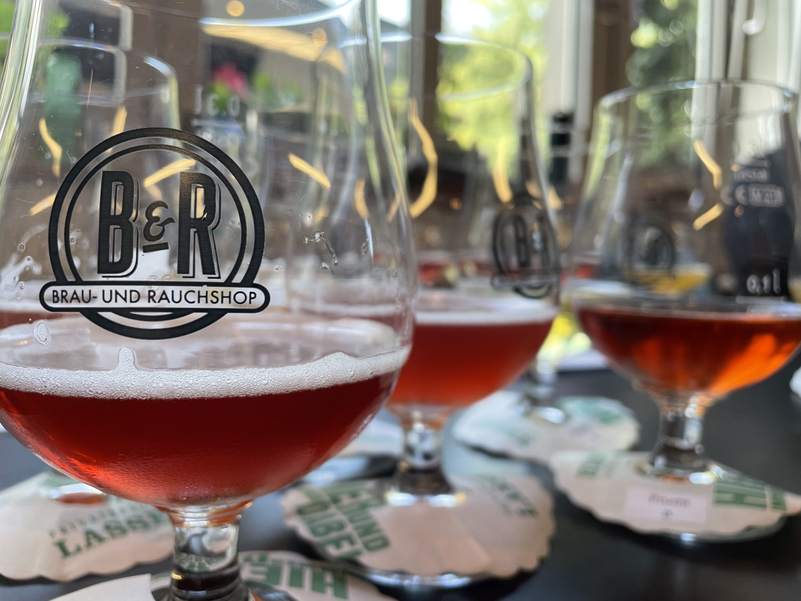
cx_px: 400
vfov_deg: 53.1
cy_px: 300
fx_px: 602
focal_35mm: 26
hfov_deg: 67.3
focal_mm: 4.2
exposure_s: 1/100
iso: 64
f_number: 1.6
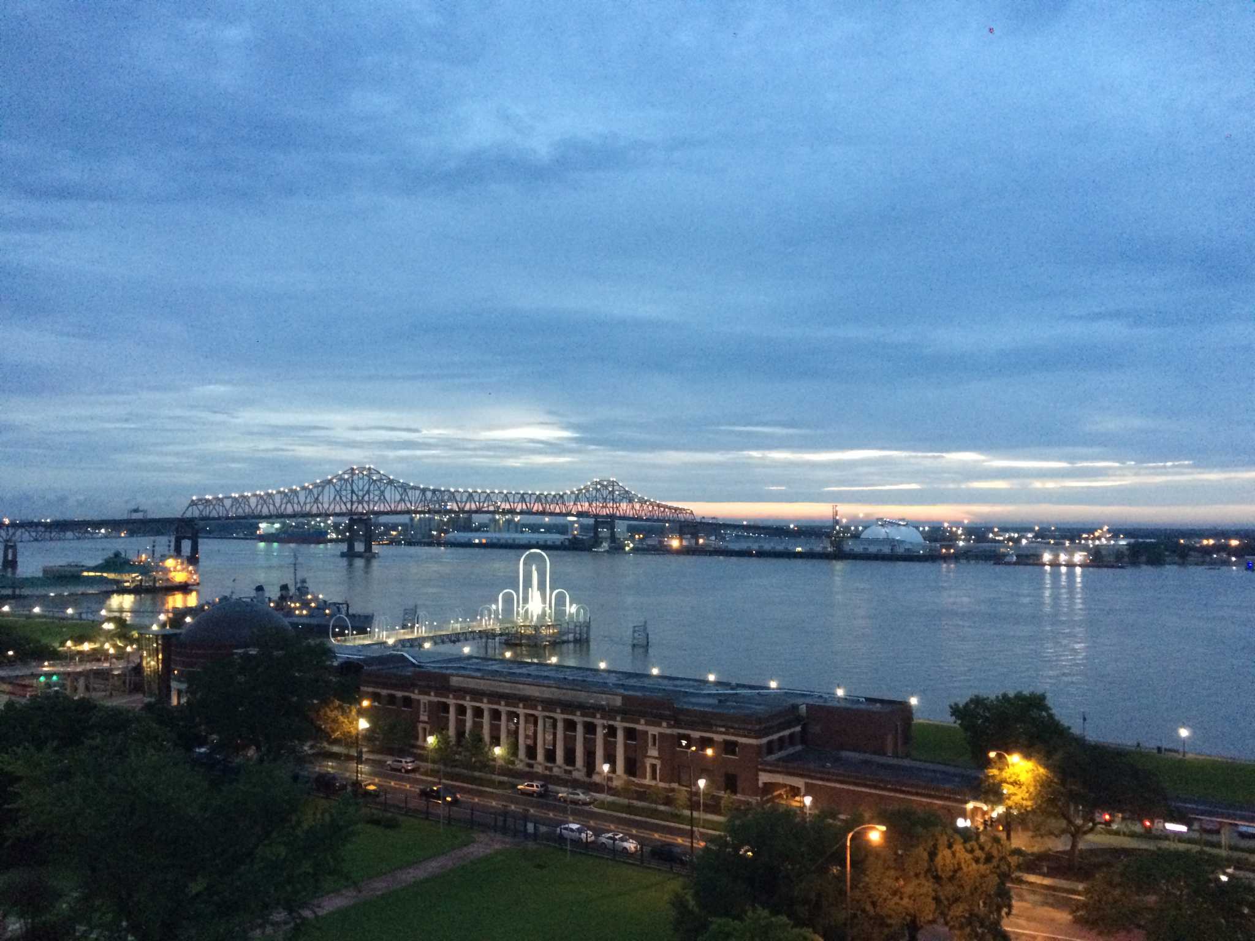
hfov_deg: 61.7
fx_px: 1051
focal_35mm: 29
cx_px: 628
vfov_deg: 48.2
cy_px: 470
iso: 400
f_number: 2.2
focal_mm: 4.15
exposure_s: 1/15
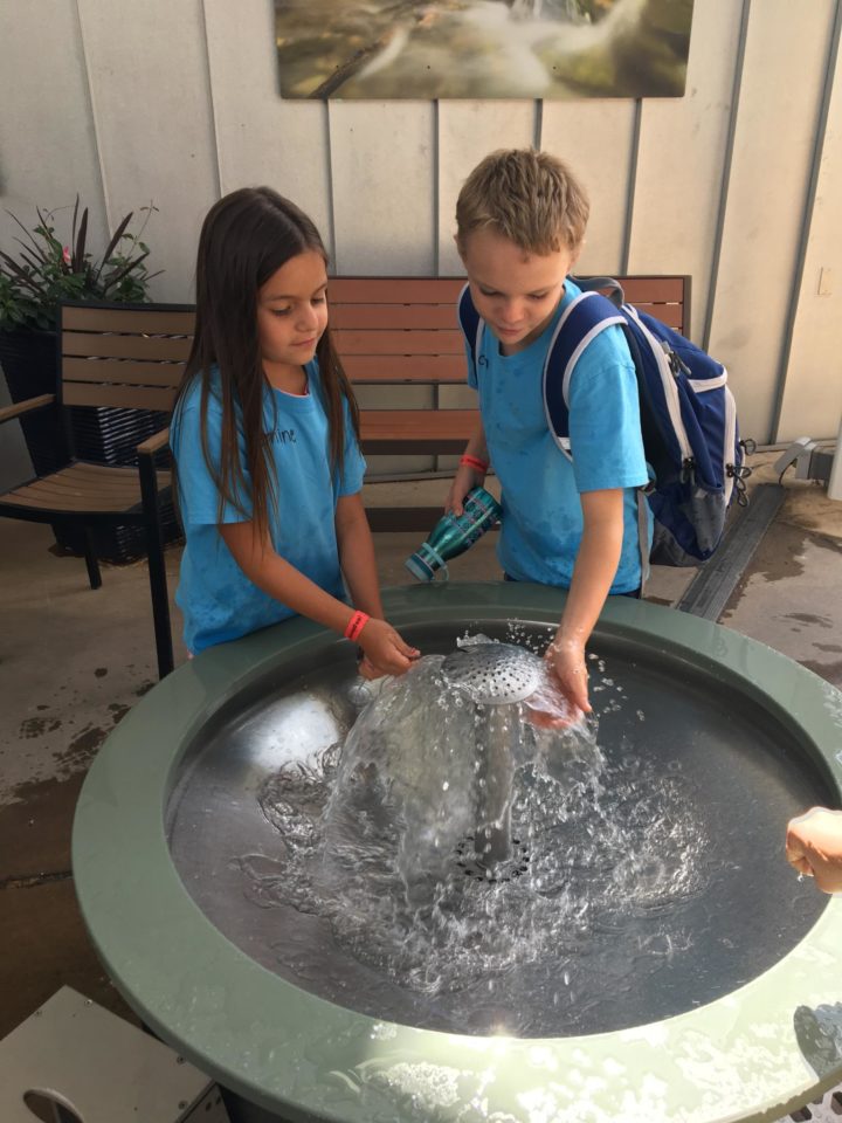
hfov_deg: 48.2
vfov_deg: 61.7
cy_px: 562
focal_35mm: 29
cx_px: 421
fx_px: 941
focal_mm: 4.15
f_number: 2.2
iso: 25
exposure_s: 1/240
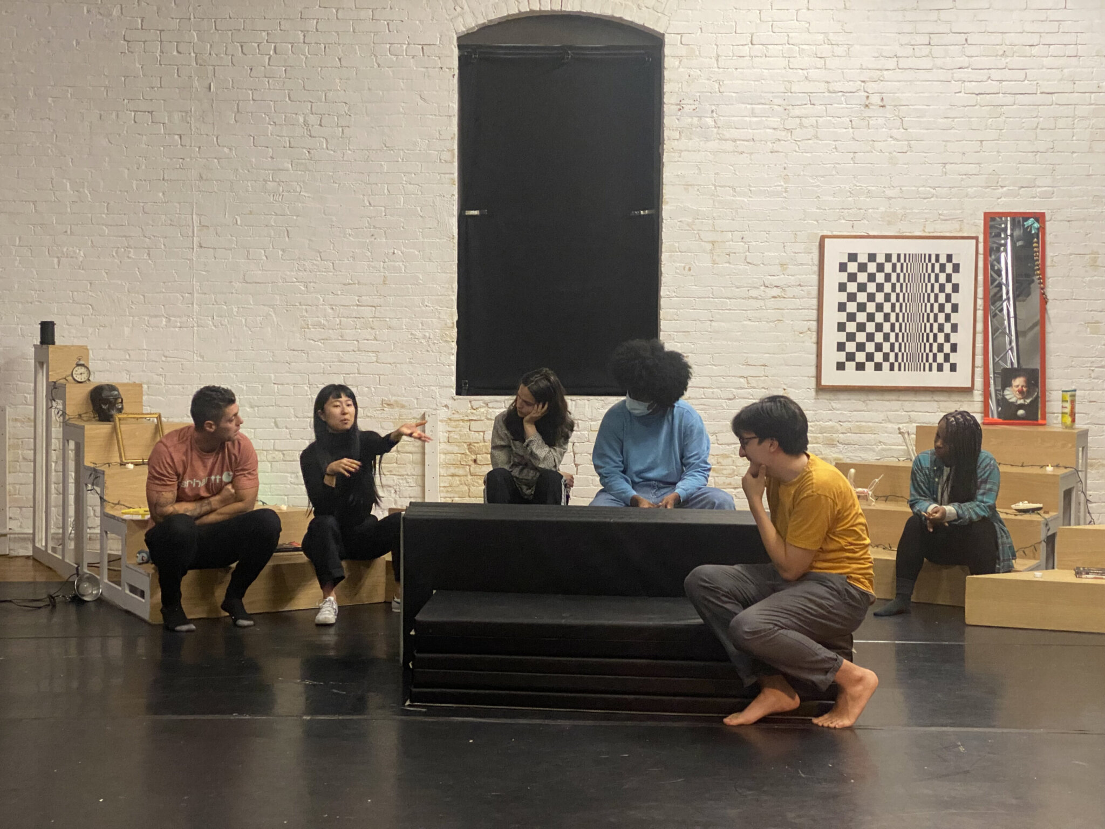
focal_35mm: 52
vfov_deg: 28.0
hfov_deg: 36.8
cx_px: 552
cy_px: 414
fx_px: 1660
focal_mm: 6
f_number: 2
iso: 500
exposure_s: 1/30
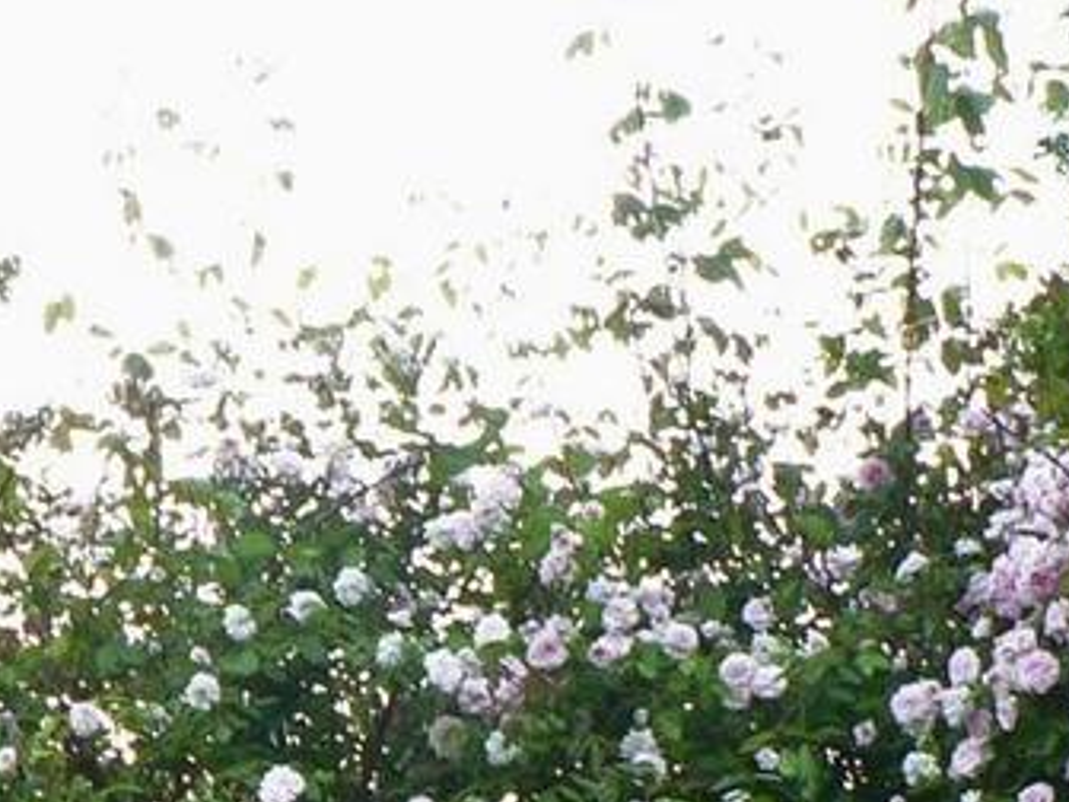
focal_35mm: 107
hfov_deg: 17.5
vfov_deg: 13.4
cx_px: -200
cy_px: 1038
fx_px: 3304
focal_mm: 6
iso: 80
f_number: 2.8
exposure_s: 1/30
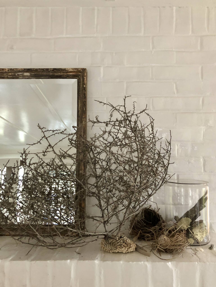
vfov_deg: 63.4
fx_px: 233
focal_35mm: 28
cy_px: 144
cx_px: 108
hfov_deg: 49.7
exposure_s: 1/4
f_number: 1.8
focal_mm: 3.99
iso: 100
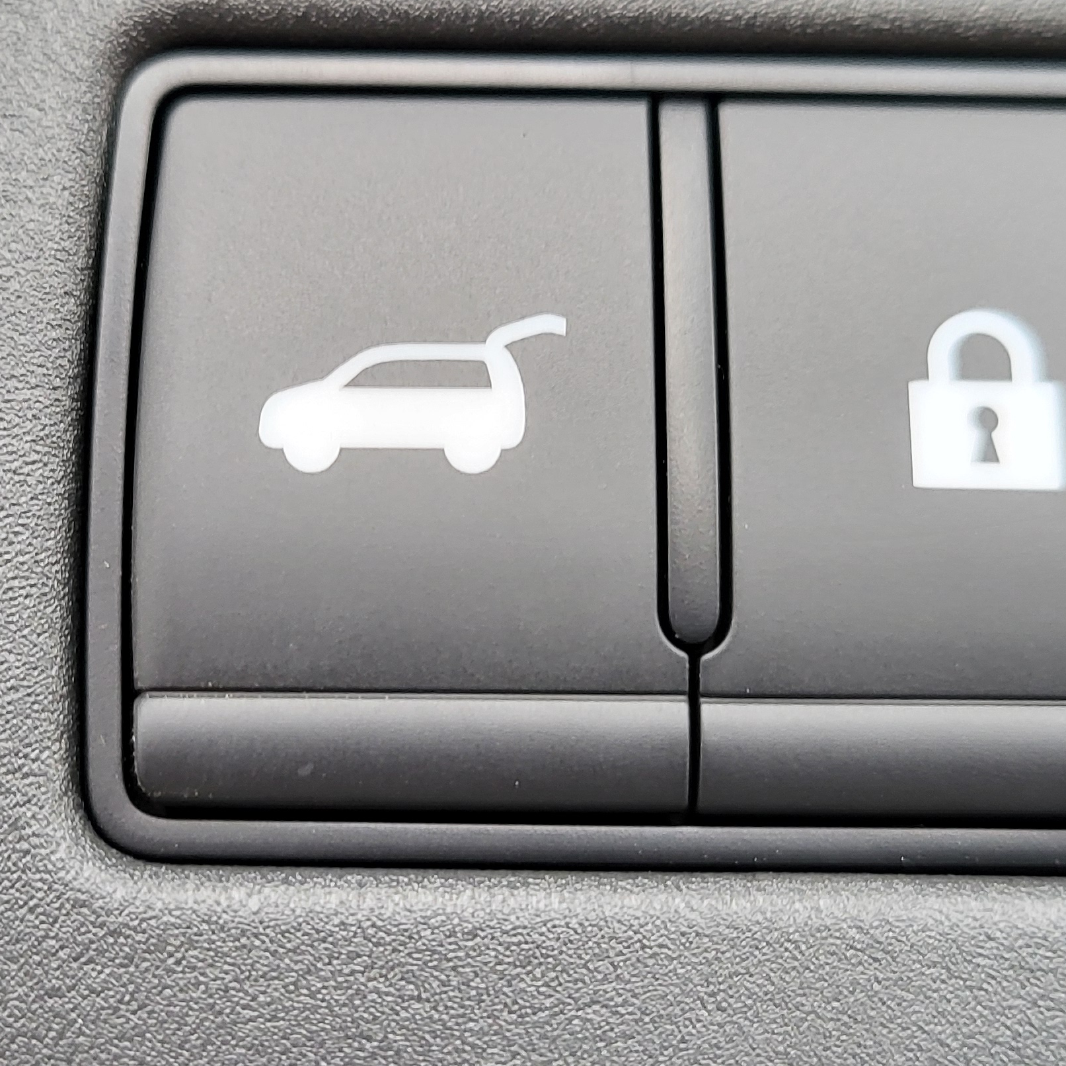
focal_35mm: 57
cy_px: 502
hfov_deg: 30.0
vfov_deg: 30.0
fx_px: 1986
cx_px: 461
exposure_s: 1/120
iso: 160
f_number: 1.8
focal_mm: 5.4
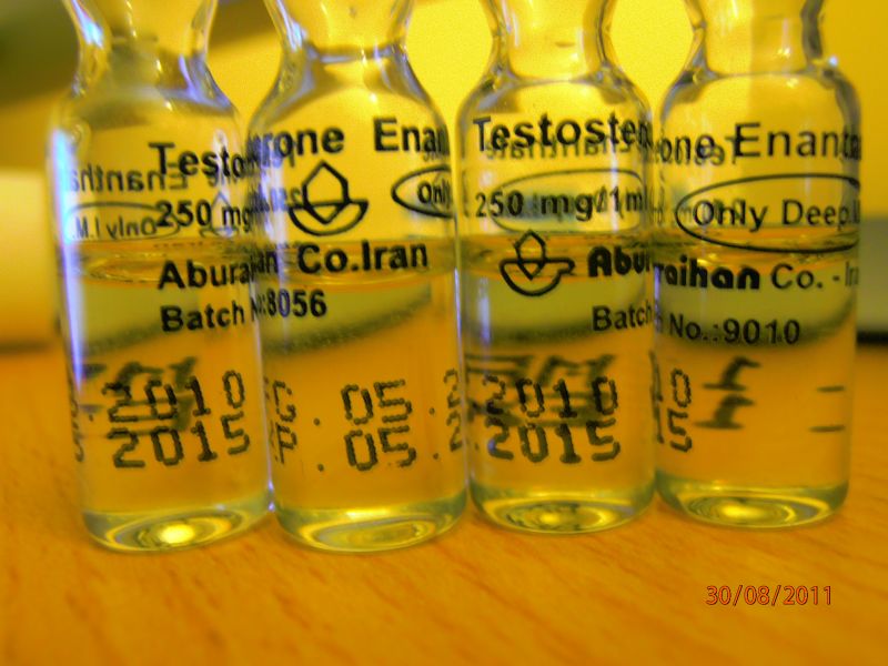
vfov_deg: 38.7
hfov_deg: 50.1
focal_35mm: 37
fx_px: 949
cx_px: 444
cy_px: 333
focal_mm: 6.61
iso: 125
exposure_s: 1/2
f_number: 3.9
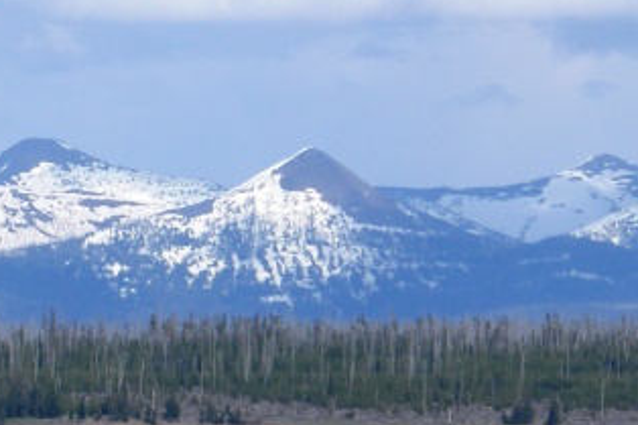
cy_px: 443
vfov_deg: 1.8
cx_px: -158
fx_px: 13355
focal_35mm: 754
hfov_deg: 2.7
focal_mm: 42.8
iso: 80
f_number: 5.9
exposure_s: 1/640
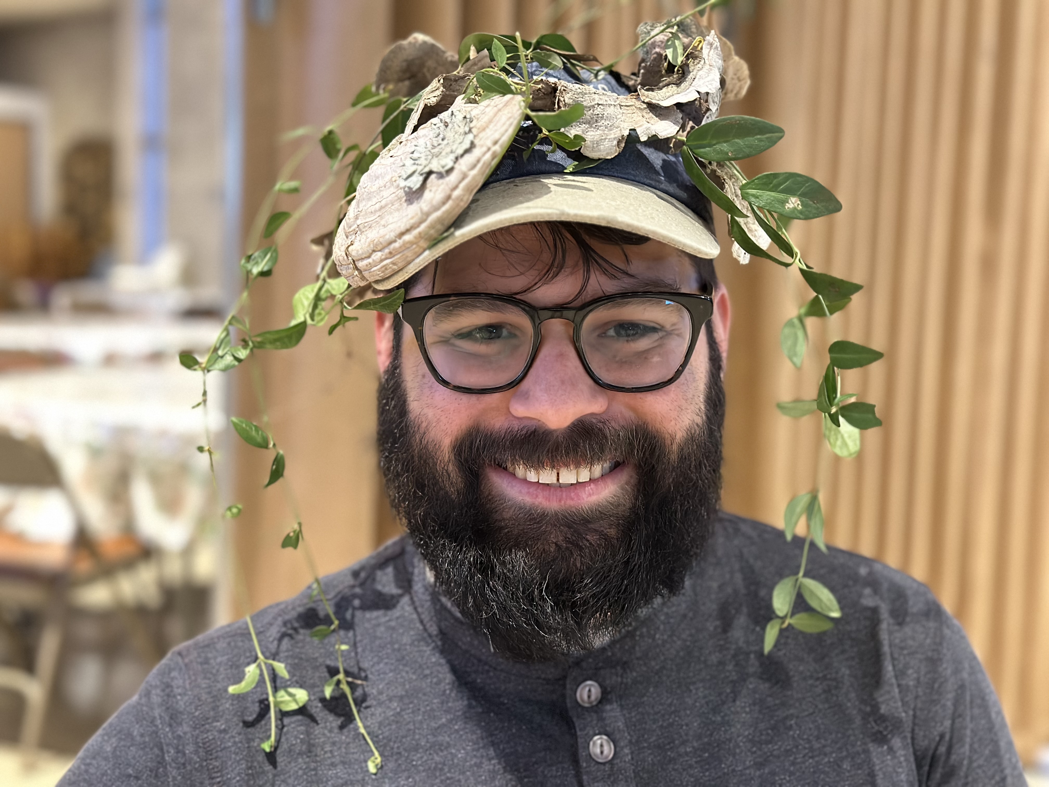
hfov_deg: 39.7
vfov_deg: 30.3
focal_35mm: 48
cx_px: 524
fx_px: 1455
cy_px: 394
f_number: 1.78
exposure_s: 1/15
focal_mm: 6.86
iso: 1250
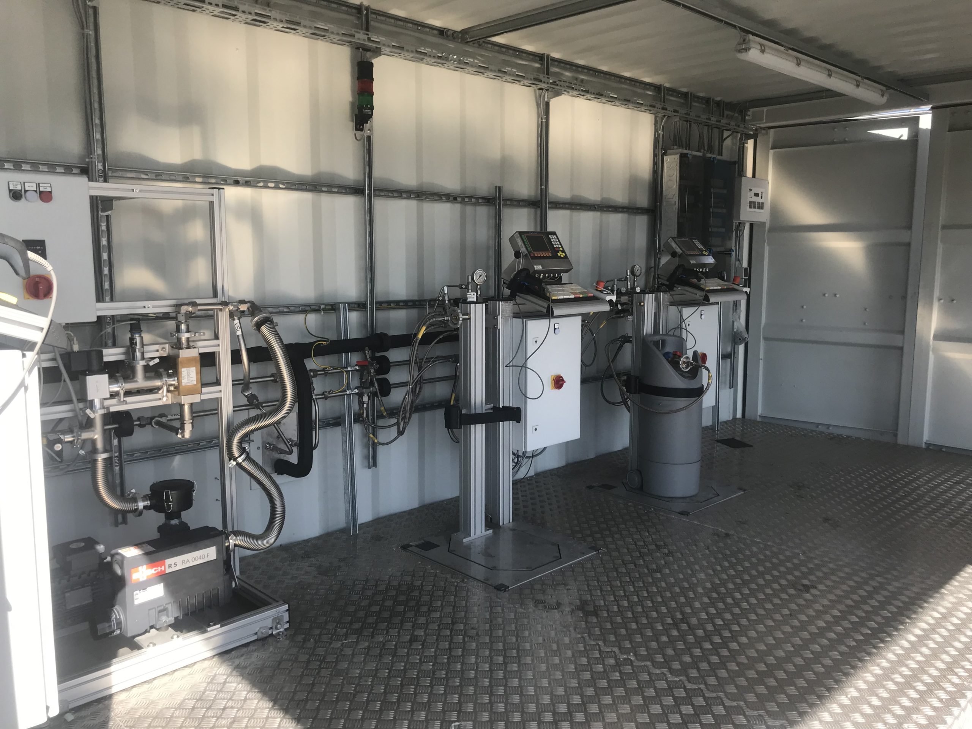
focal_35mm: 28
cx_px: 486
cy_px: 364
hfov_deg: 63.4
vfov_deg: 49.7
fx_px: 786
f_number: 1.8
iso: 20
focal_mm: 3.99
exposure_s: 1/674
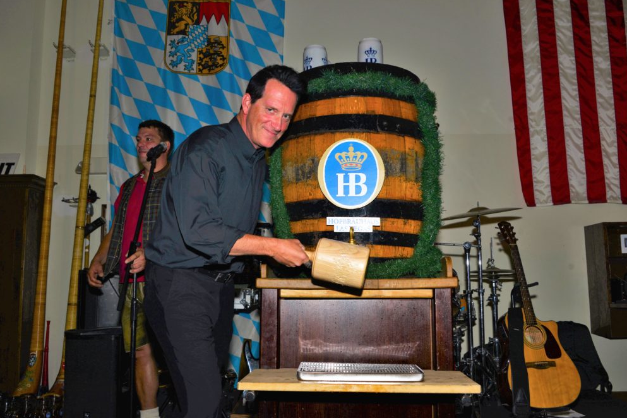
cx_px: 319
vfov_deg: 40.0
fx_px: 575
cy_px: 213
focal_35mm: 33
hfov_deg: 57.2
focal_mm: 32
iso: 100
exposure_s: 1/60
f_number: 6.3
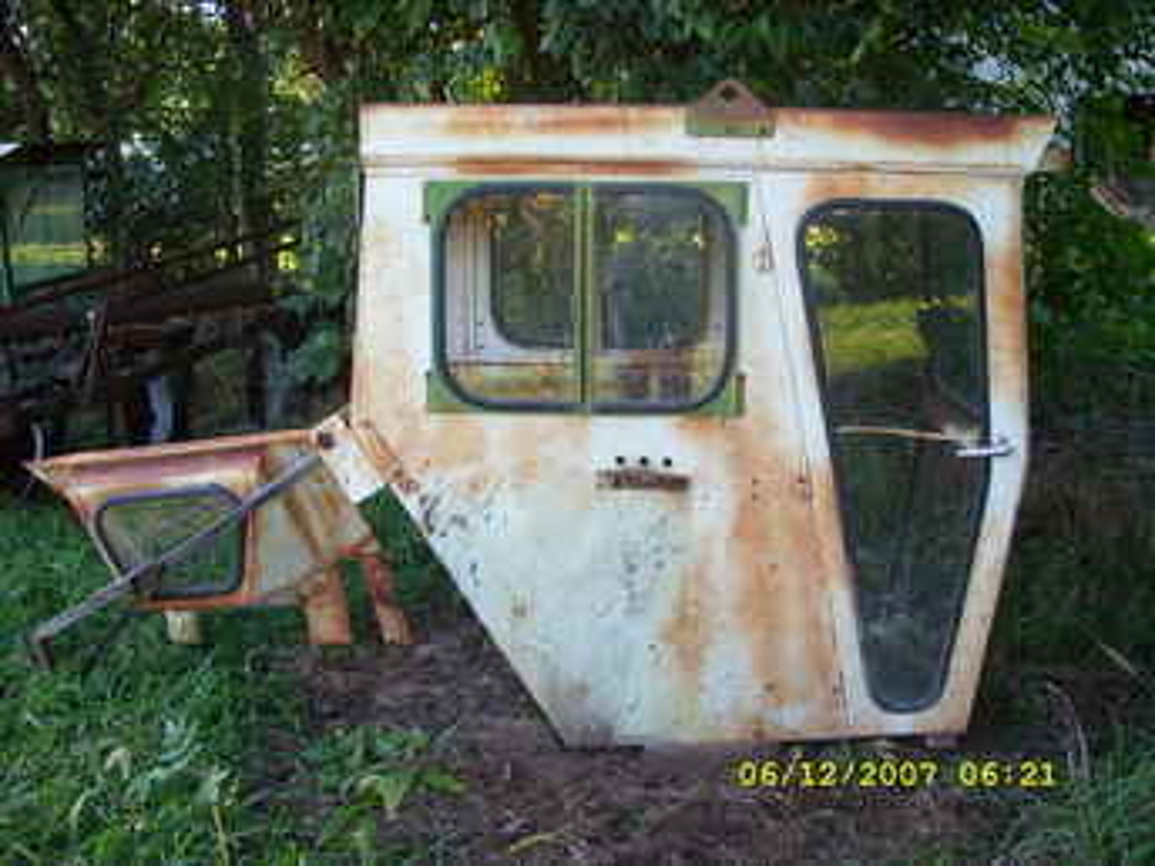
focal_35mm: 38
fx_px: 1268
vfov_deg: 37.7
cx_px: 578
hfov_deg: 49.0
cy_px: 433
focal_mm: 7.8
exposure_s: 1/60
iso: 50
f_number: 2.8
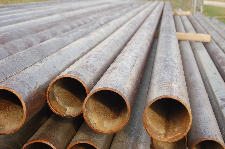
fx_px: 515
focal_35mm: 82
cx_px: 112
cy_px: 74
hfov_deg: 24.7
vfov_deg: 16.5
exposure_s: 1/125
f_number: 5.6
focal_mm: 55
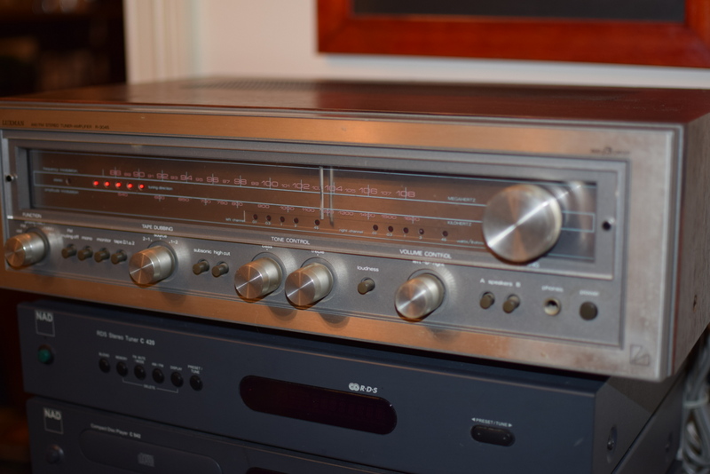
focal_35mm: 52
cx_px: 355
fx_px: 1036
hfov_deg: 37.8
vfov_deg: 25.8
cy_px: 237
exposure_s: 1/60
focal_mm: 35
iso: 220
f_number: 2
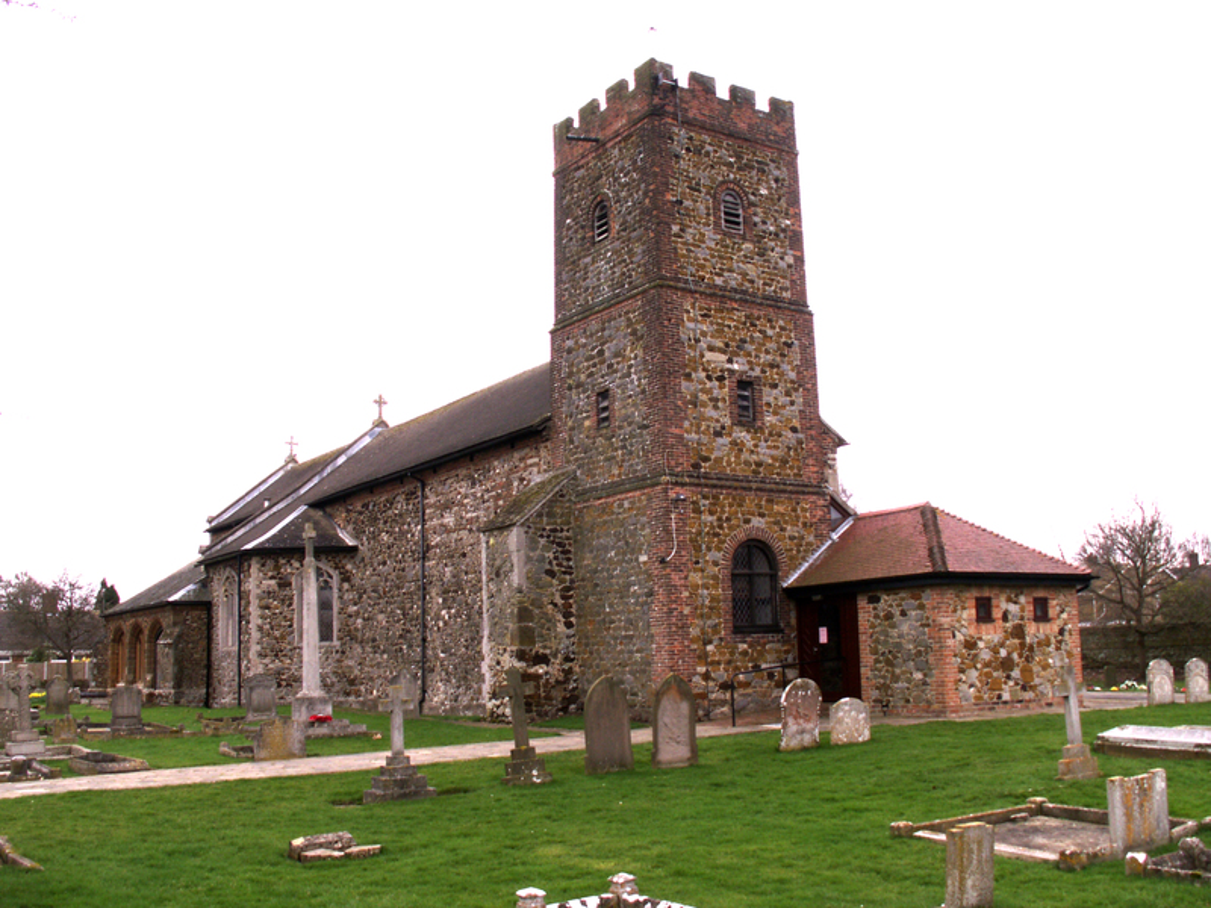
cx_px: 606
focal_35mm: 35
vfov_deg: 40.7
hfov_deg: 52.6
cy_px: 454
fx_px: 1224
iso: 50
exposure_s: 1/80
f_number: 4.5
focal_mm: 5.86
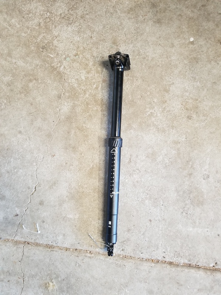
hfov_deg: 53.1
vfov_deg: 67.3
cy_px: 148
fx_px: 221
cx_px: 110
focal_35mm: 26
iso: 250
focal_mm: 4.25
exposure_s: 1/24
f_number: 1.7
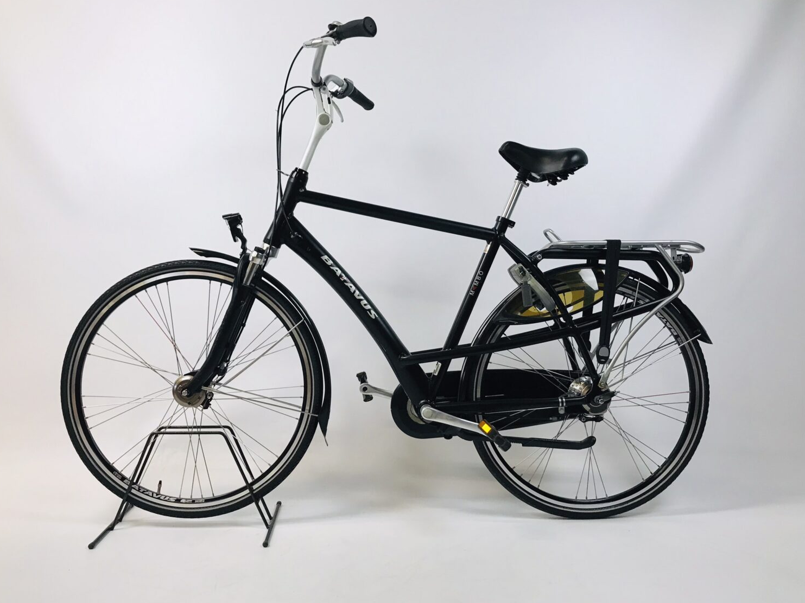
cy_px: 309
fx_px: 674
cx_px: 402
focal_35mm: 29
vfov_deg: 48.2
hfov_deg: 61.7
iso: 25
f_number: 1.8
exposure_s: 1/33
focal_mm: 3.99
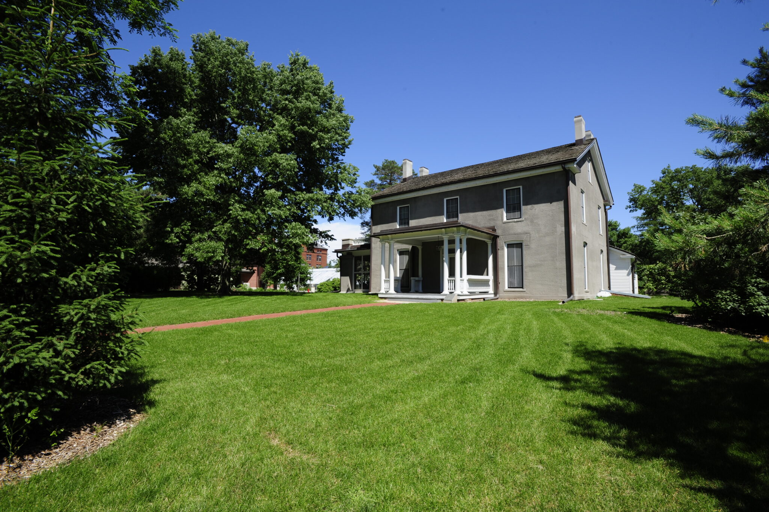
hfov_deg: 93.3
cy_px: 256
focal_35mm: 17
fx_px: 363
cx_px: 384
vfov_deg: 70.4
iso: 200
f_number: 18
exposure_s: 1/200
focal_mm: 17
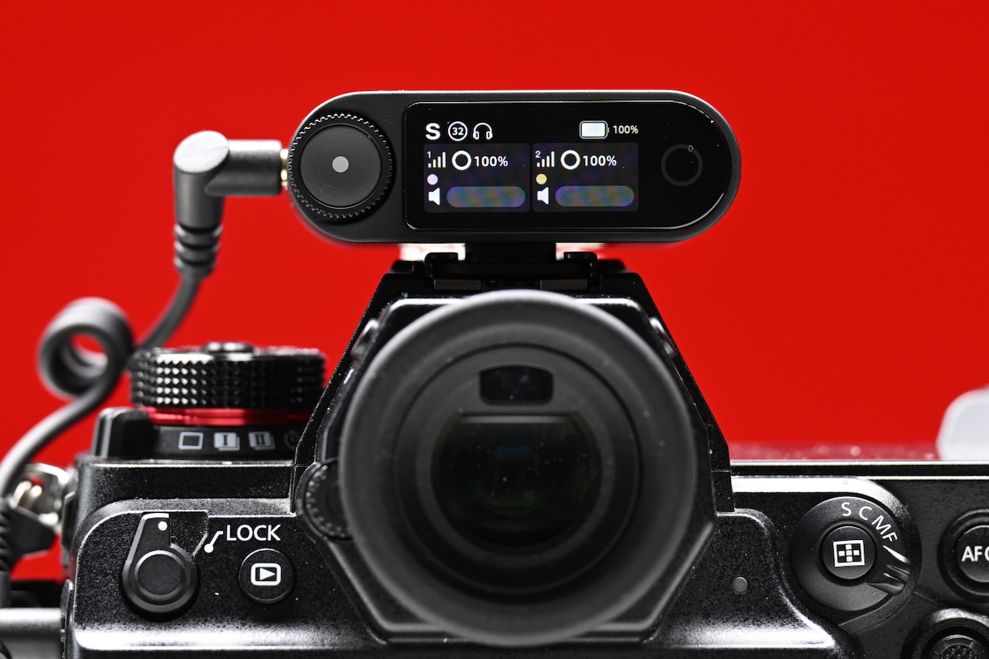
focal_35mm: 262
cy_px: 330
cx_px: 494
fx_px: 7196
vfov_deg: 5.2
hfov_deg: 7.9
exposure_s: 1/50
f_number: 5.6
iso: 800
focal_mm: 175
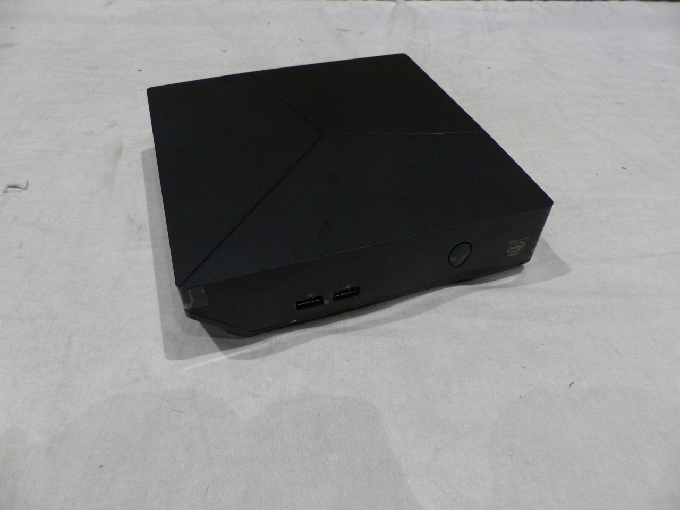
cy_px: 255
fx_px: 491
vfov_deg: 54.9
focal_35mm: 25
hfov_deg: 69.4
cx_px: 340
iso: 320
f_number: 2.8
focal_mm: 4.5
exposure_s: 1/60
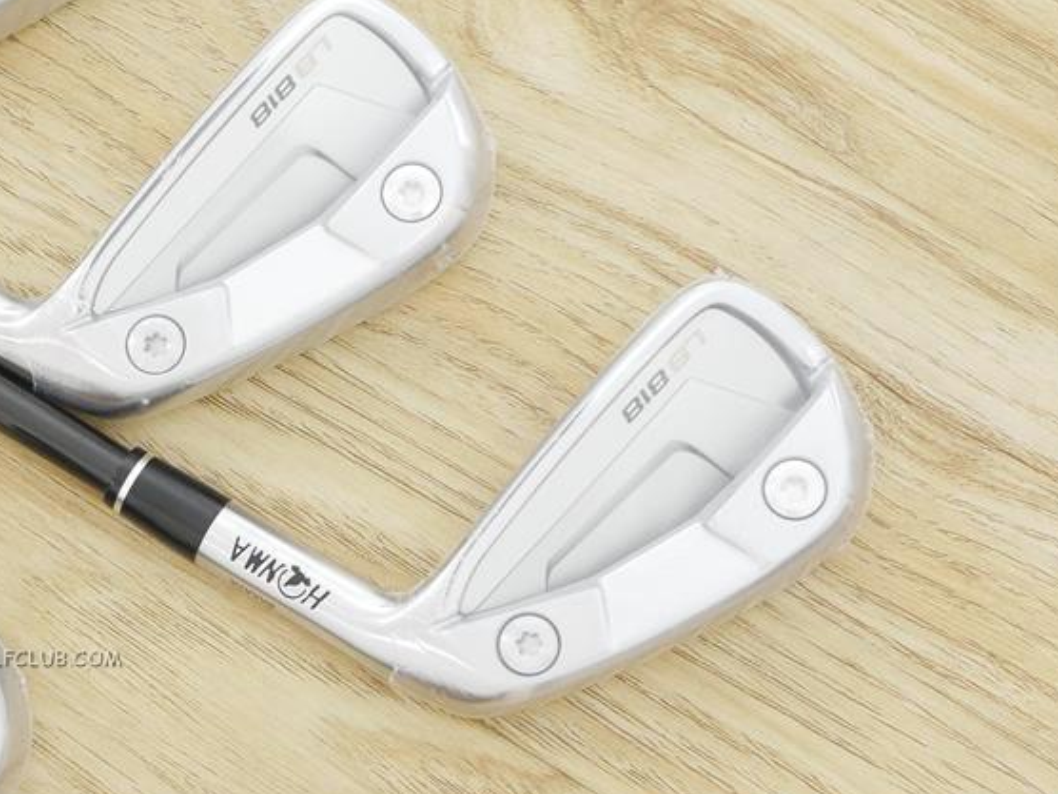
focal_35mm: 115
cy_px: 486
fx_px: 3515
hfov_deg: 16.7
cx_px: -12
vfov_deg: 12.9
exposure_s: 1/50
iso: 1600
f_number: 4.5
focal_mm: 25
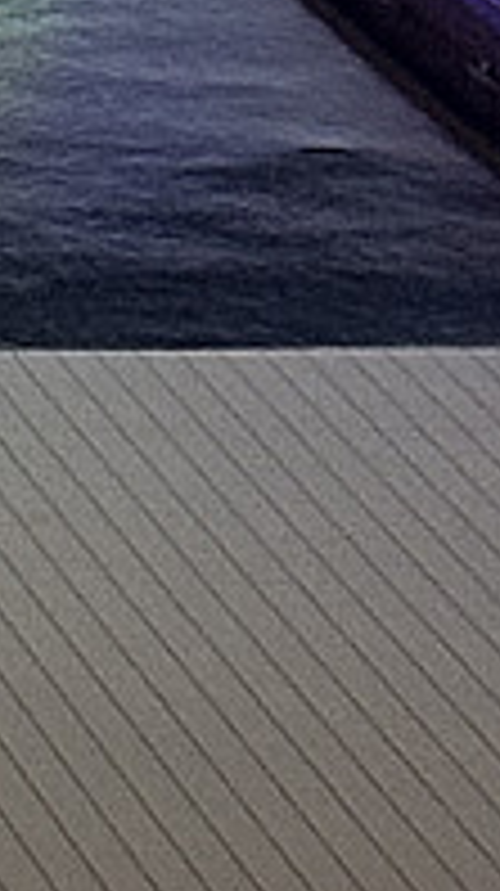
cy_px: -2124
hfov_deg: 2.9
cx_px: -1651
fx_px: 9381
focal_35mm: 397
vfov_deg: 5.1
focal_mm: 6.8
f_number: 1.8
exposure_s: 1/40
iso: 320
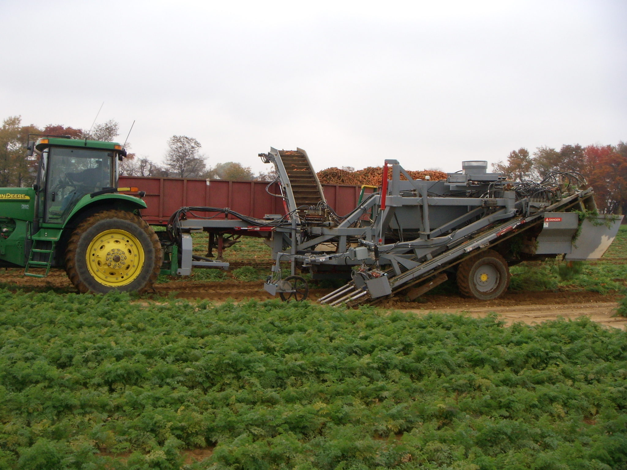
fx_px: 688
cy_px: 235
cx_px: 314
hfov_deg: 49.0
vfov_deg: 37.7
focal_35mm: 38
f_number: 5.7
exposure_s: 1/62.5
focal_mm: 6.4
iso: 64
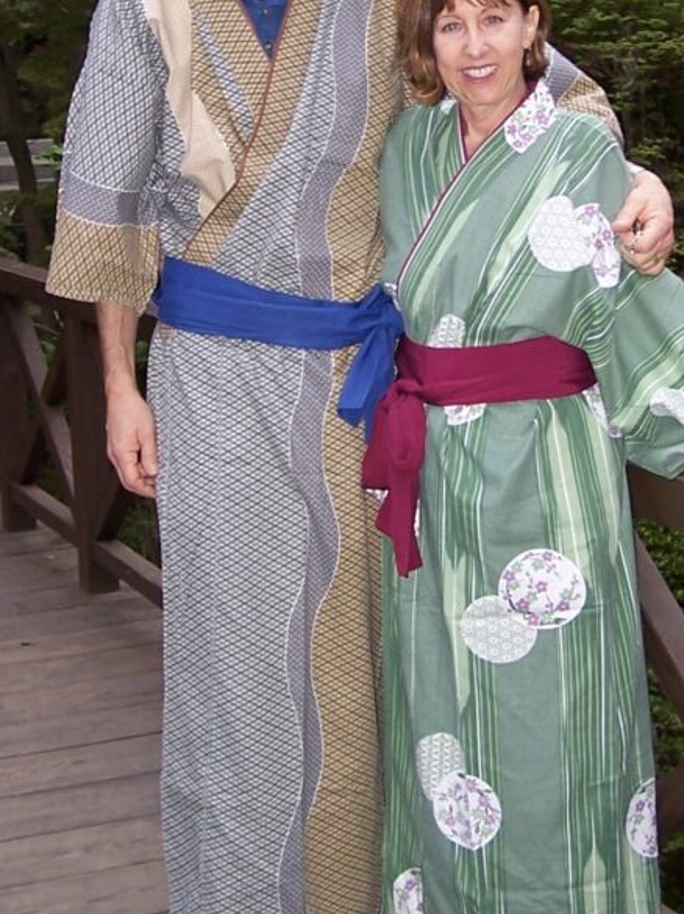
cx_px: 462
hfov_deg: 27.8
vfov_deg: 36.4
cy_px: 300
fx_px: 1372
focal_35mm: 52
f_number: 2.8
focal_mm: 6.3
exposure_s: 1/60
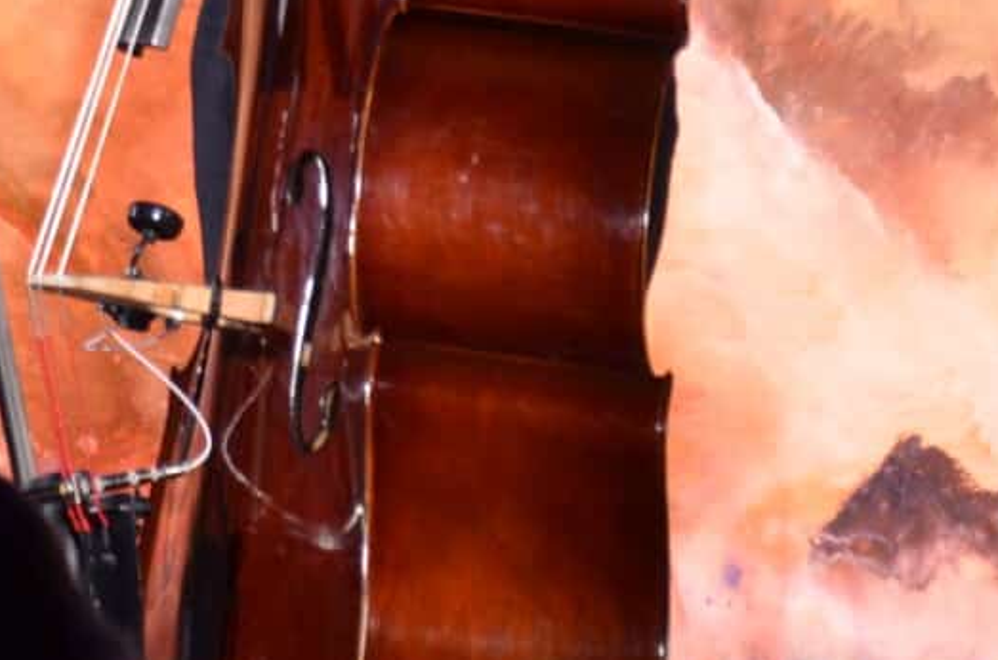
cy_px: -156
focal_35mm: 529
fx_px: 14629
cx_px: -811
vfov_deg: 2.6
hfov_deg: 3.9
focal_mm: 90
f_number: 5.6
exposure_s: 1/30
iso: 800
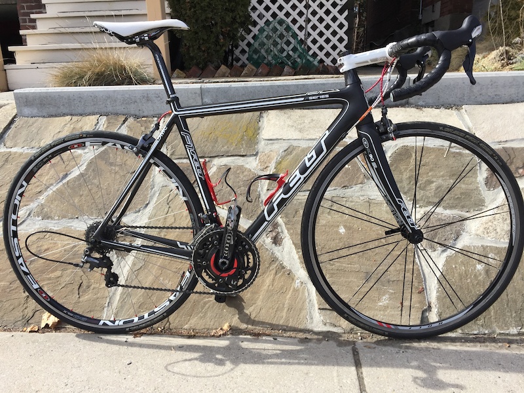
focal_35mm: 29
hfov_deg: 61.7
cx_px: 262
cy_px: 196
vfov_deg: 48.2
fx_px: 439
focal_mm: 4.15
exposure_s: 1/775
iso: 32
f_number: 2.2
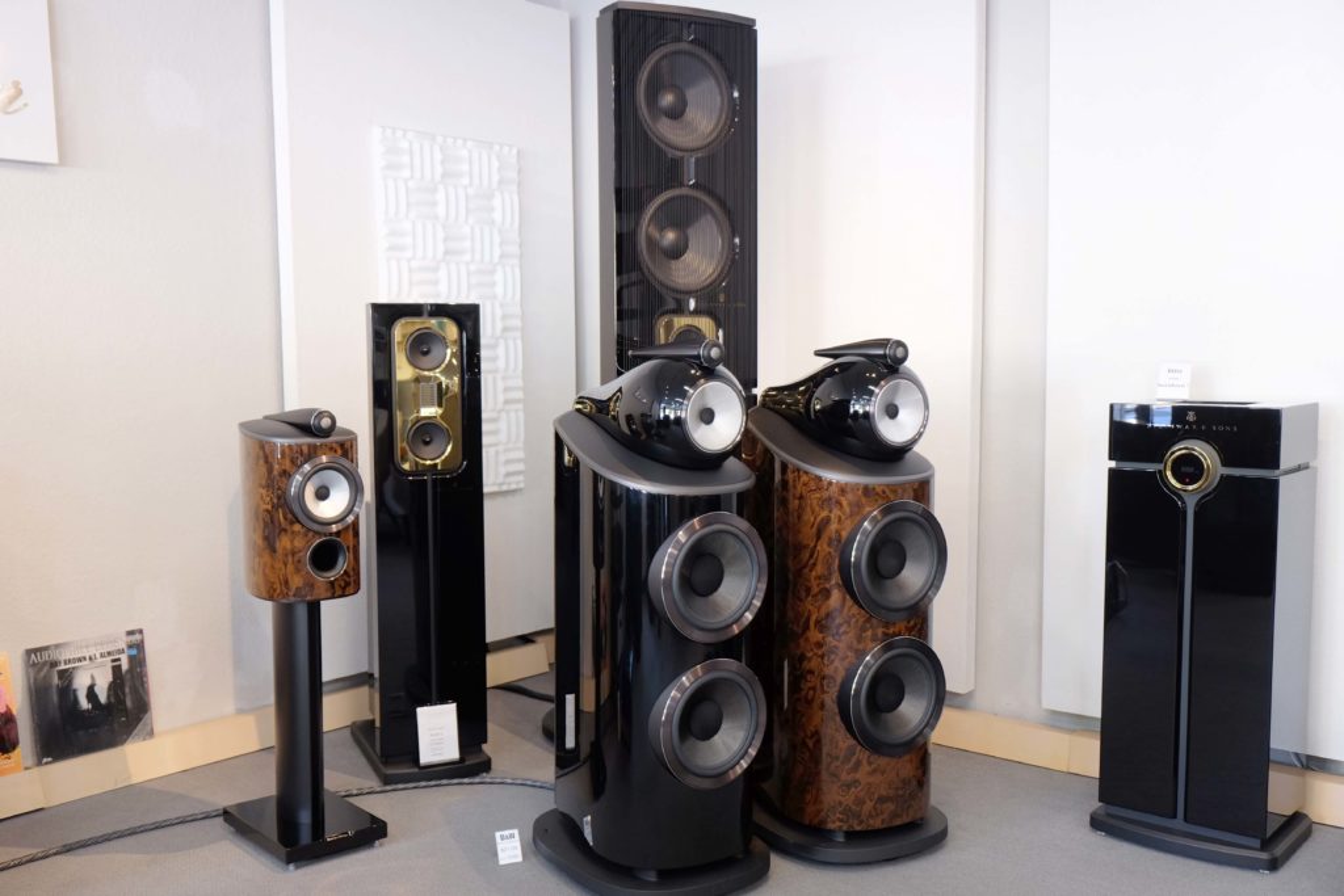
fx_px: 1232
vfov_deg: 40.0
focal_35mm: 33
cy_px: 448
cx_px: 672
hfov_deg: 57.2
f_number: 3.2
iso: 320
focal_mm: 22.3
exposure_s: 1/18
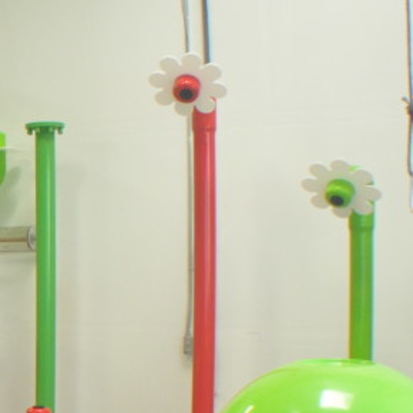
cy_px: 313
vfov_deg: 17.5
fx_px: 1336
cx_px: -239
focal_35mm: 99
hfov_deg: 15.9
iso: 1250
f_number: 5
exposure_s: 1/160
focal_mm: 22
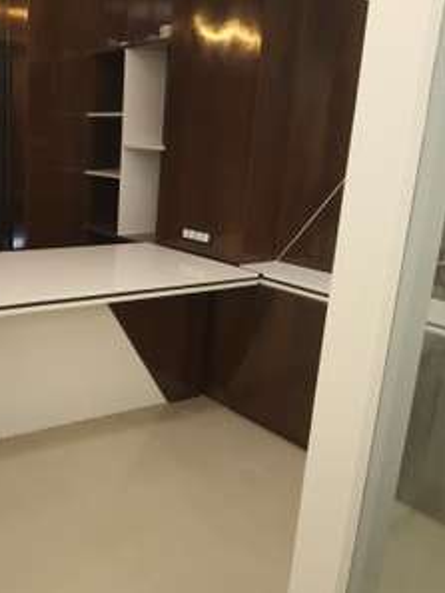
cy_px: 297
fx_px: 599
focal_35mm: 35
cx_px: 80
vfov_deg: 52.6
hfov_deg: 38.9
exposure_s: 1/50
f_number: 1.7
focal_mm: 4.32
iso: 400
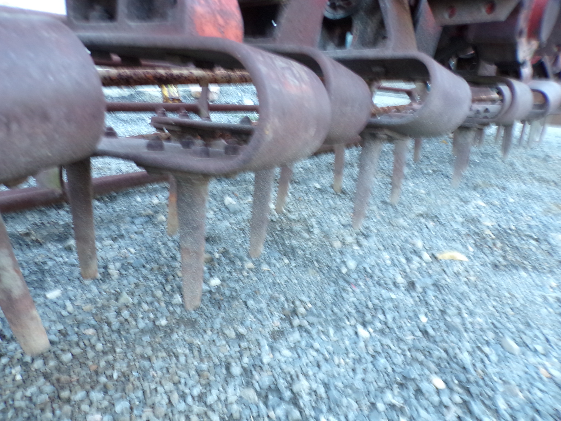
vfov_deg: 56.8
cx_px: 280
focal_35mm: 24
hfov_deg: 71.6
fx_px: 389
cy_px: 210
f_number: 3
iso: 200
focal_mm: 4.3
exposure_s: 1/27
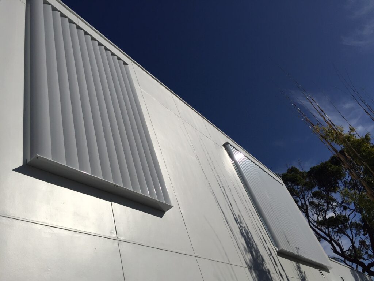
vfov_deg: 48.2
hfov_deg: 61.7
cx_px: 187
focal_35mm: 29
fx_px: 313
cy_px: 140
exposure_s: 1/9901
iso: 32
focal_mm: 4.15
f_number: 2.2
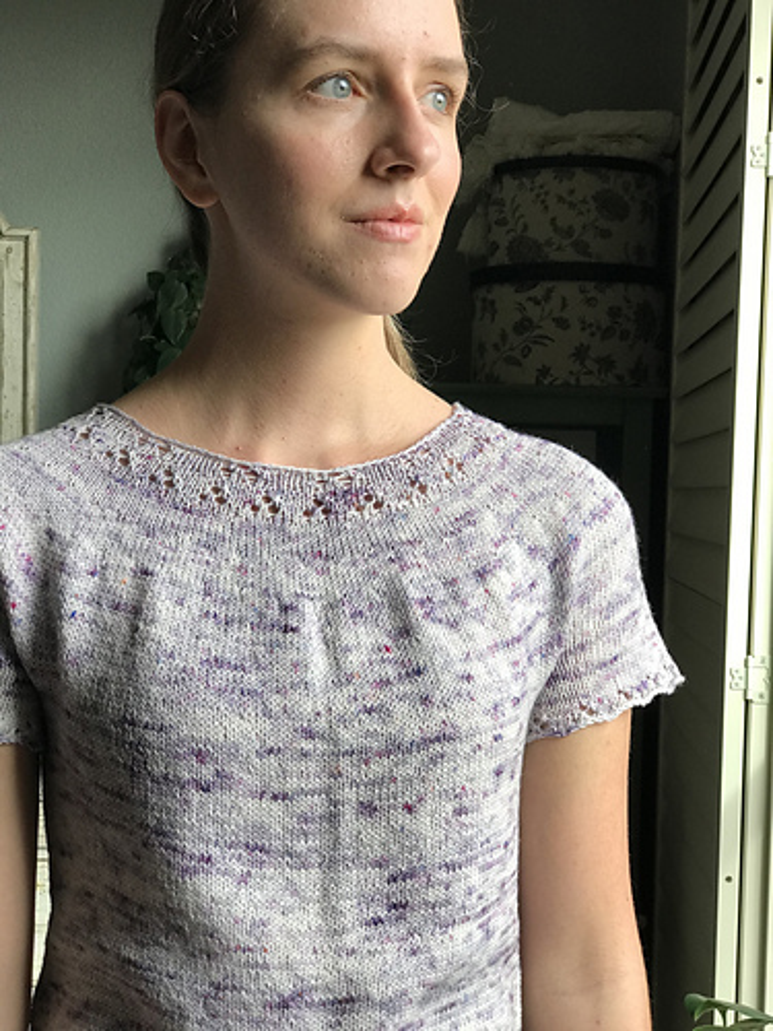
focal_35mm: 57
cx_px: 386
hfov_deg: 25.7
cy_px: 516
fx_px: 1697
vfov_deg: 33.8
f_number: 2.8
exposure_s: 1/60
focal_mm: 6.6
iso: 20
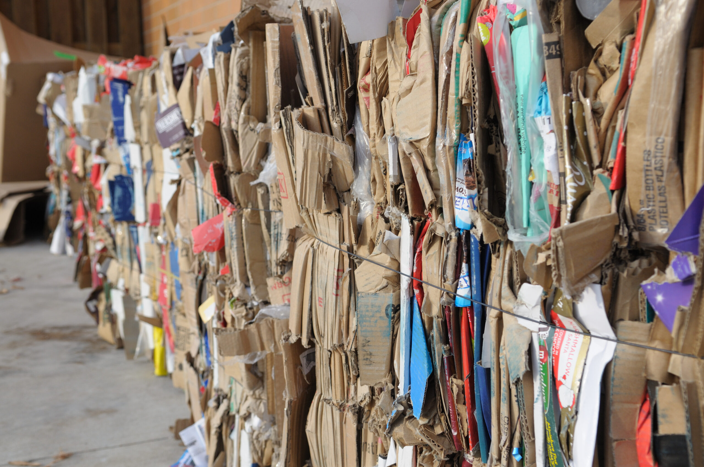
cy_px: 234
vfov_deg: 28.9
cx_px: 352
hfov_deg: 42.4
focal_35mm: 46
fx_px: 908
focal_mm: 31
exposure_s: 1/500
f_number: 5
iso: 200
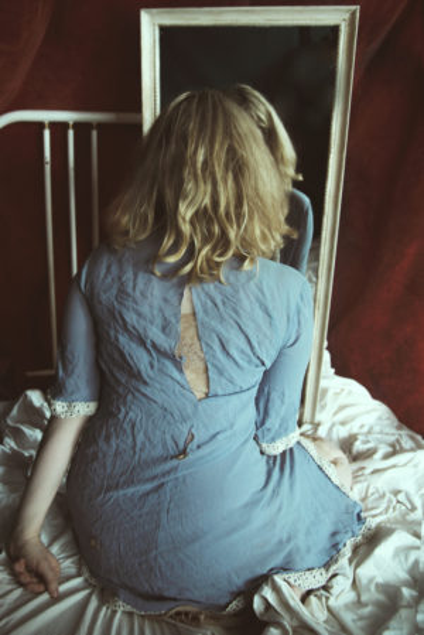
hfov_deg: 53.2
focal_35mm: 24
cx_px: 212
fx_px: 423
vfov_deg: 73.7
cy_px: 318
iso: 500
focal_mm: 24
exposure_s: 1/6
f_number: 4
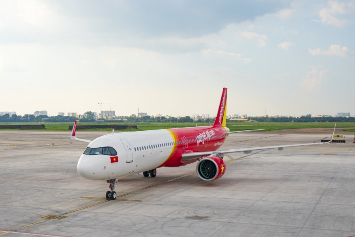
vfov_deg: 27.5
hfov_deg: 40.3
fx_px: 483
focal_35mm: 49
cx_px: 178
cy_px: 118
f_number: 7.1
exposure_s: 1/500
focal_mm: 33
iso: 250
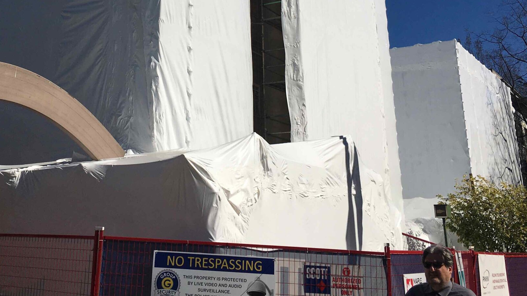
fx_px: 699
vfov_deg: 23.1
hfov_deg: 40.9
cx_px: 186
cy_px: 7
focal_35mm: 50
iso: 25
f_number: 2.2
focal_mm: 4.15
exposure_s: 1/5917
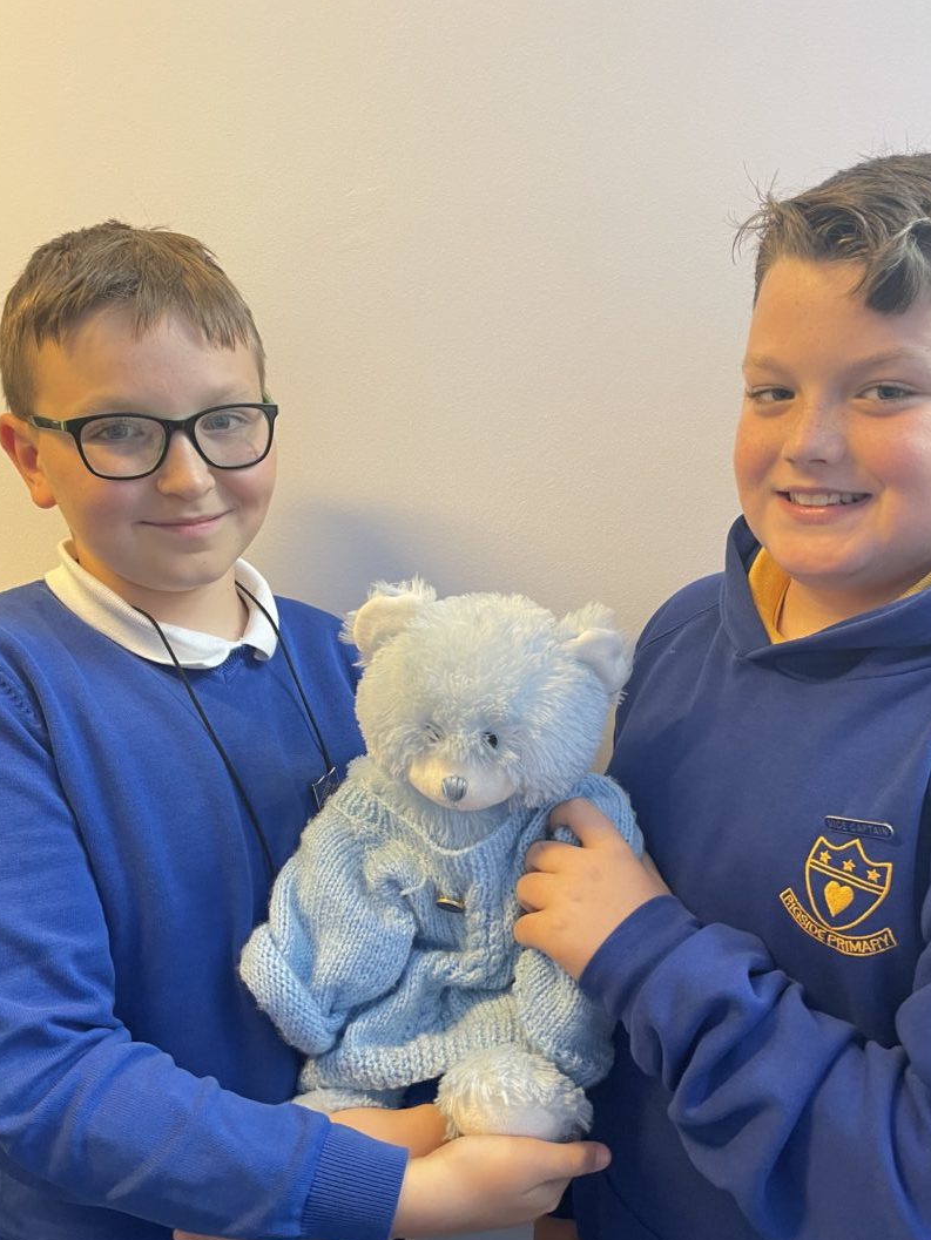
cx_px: 500
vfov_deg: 58.3
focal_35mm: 31
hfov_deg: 45.4
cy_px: 653
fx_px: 1111
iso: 125
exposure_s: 1/50
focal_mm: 4.2
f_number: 1.6
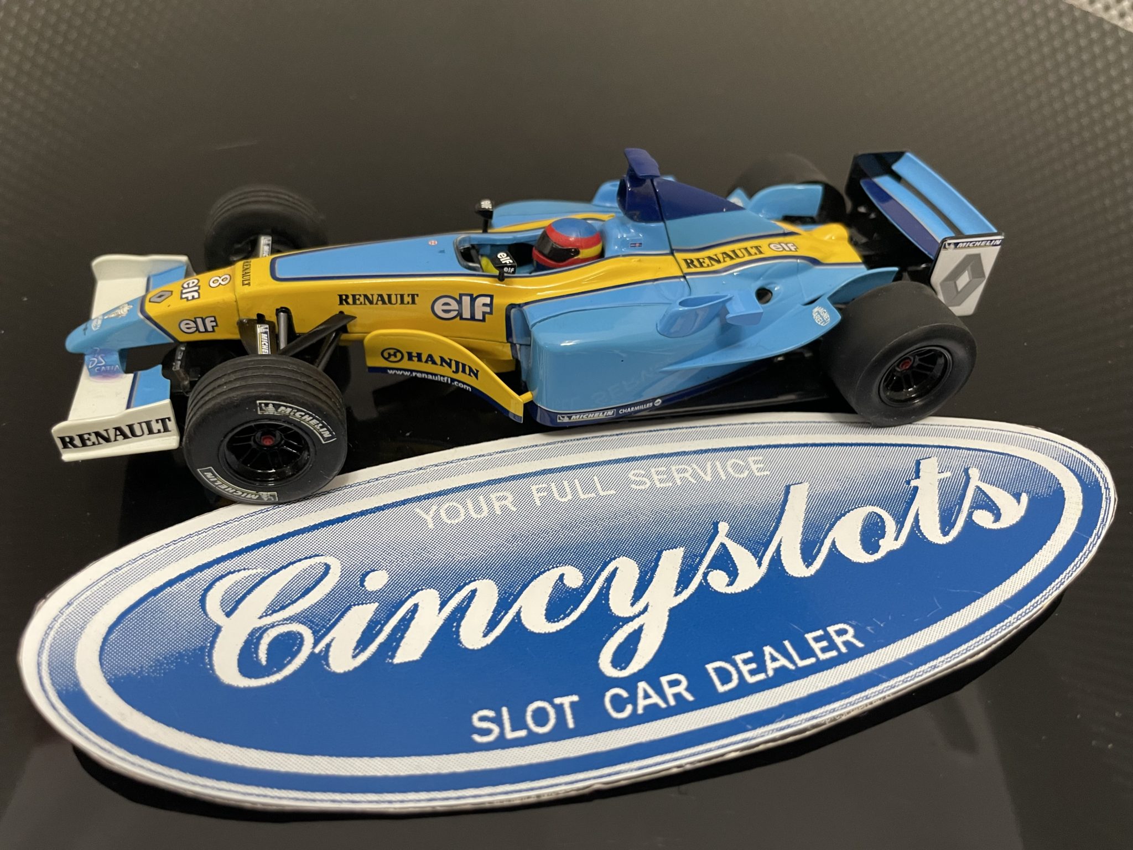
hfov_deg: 67.3
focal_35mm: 26
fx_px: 851
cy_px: 425
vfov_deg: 53.1
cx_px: 566
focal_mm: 4.2
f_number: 1.6
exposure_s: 1/60
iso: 250
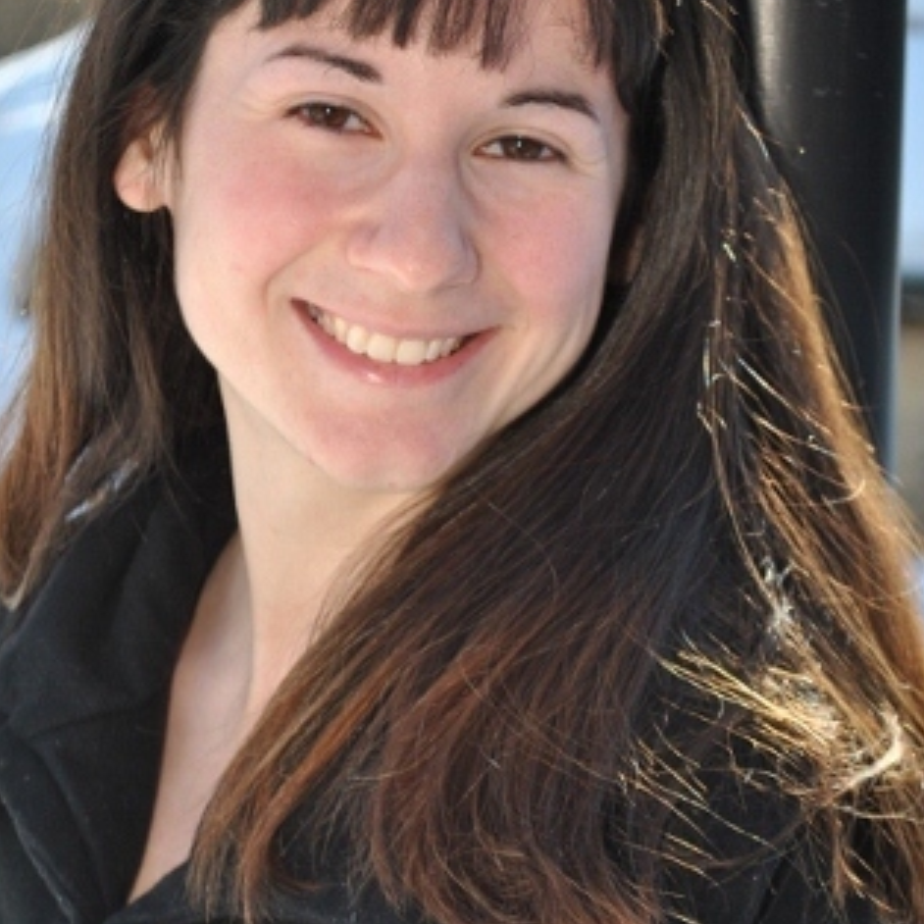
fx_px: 3775
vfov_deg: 14.0
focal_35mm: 125
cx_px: 440
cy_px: 471
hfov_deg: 14.0
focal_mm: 48
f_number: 5.6
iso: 100
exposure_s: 1/125
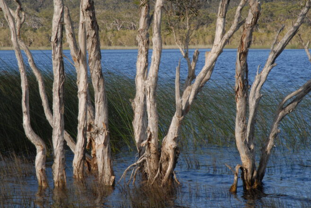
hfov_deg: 16.6
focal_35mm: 123
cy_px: 97
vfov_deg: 11.2
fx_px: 1064
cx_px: 166
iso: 320
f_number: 18
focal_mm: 70
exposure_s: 1/80
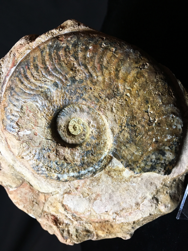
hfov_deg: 48.2
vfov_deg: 61.7
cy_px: 126
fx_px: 210
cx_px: 94
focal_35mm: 29
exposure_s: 1/33
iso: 160
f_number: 2.2
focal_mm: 4.15
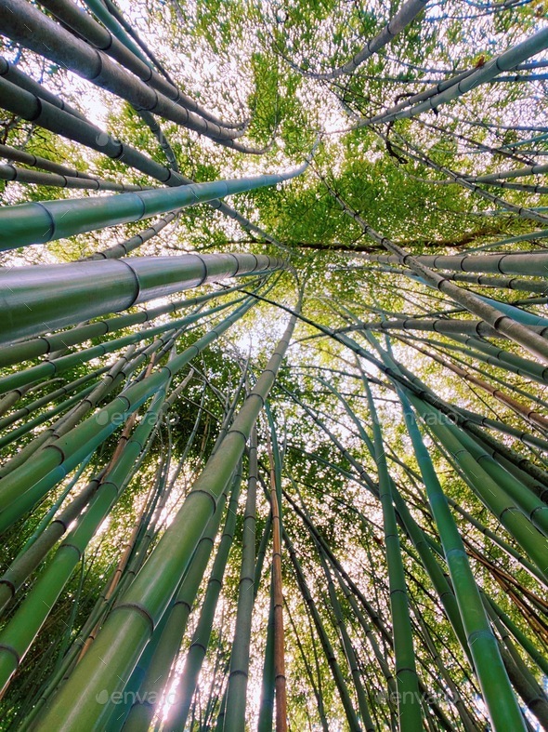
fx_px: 486
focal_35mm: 23
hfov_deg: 58.9
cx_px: 274
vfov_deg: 73.9
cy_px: 366
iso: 80
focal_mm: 2.71
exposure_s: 1/122
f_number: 2.2
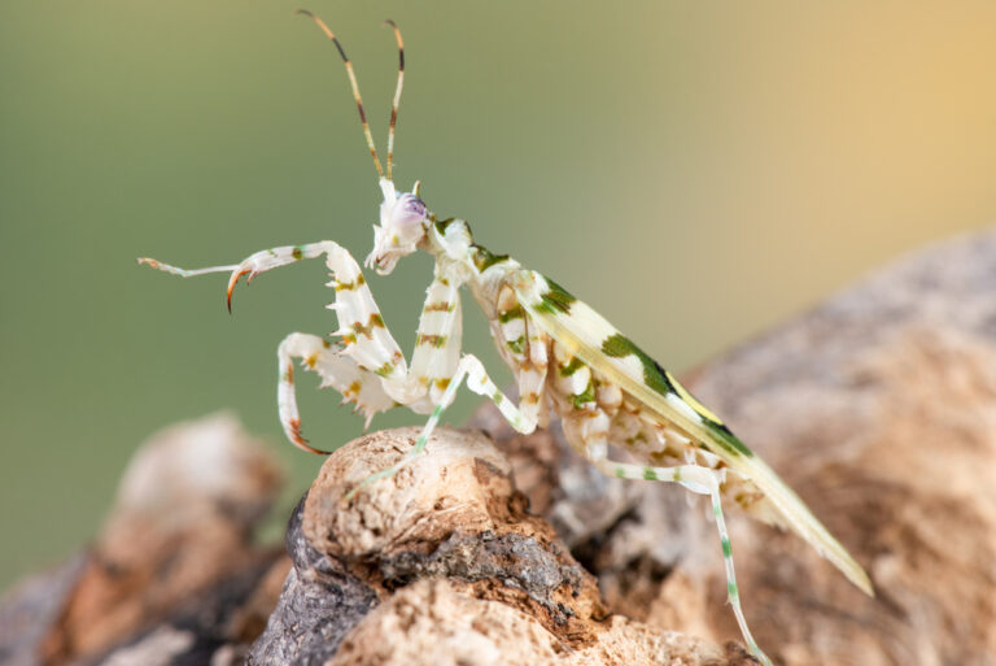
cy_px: 333
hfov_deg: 19.4
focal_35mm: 105
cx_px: 498
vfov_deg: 13.1
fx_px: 2907
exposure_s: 1/160
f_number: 18
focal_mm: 105
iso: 320
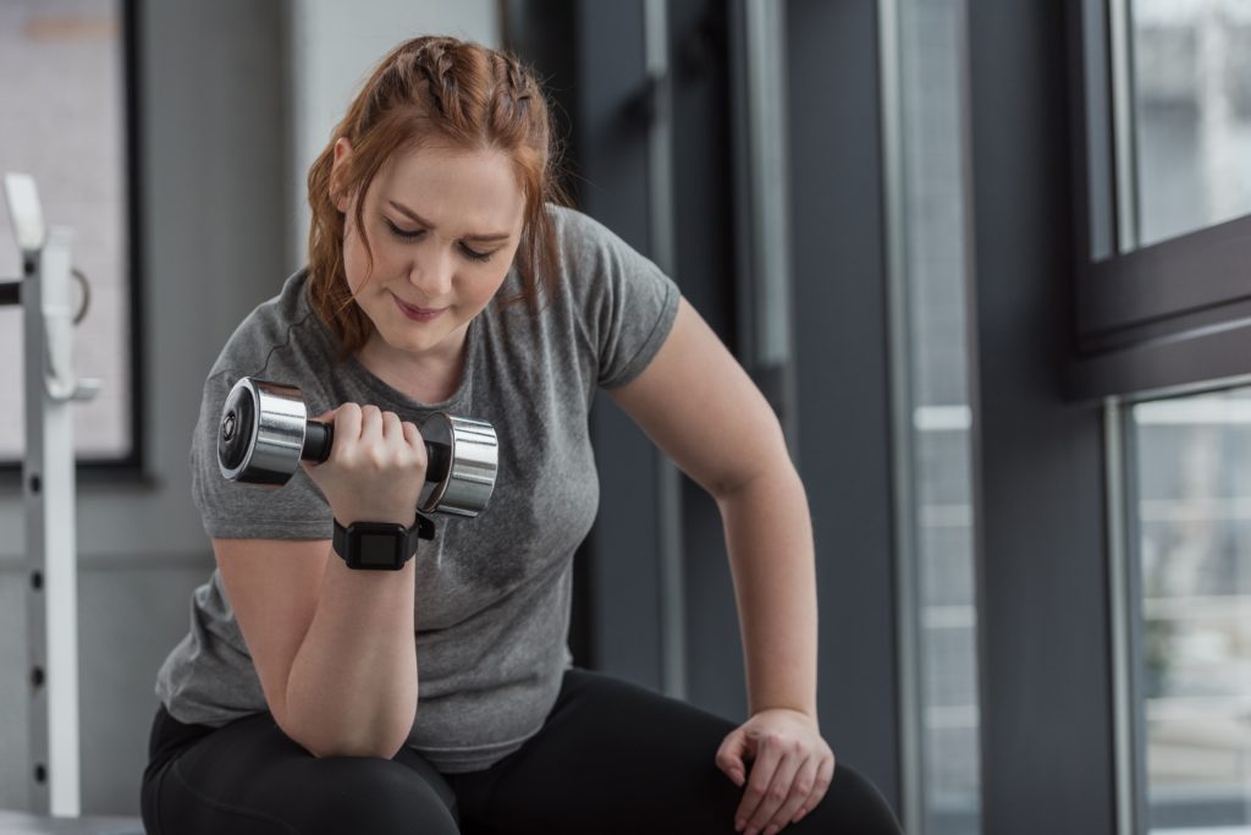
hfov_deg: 20.4
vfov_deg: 13.7
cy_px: 418
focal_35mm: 100
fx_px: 3475
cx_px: 626
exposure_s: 1/200
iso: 400
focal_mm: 100
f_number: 3.5
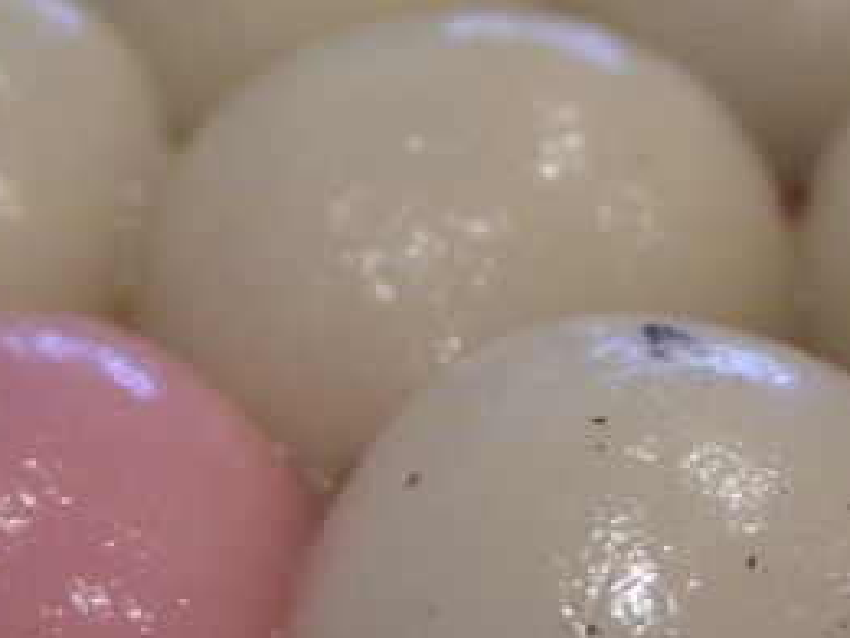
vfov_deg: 12.7
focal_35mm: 117
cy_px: 324
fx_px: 2873
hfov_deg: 16.8
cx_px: 428
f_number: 2.8
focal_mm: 7.9
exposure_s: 1/20
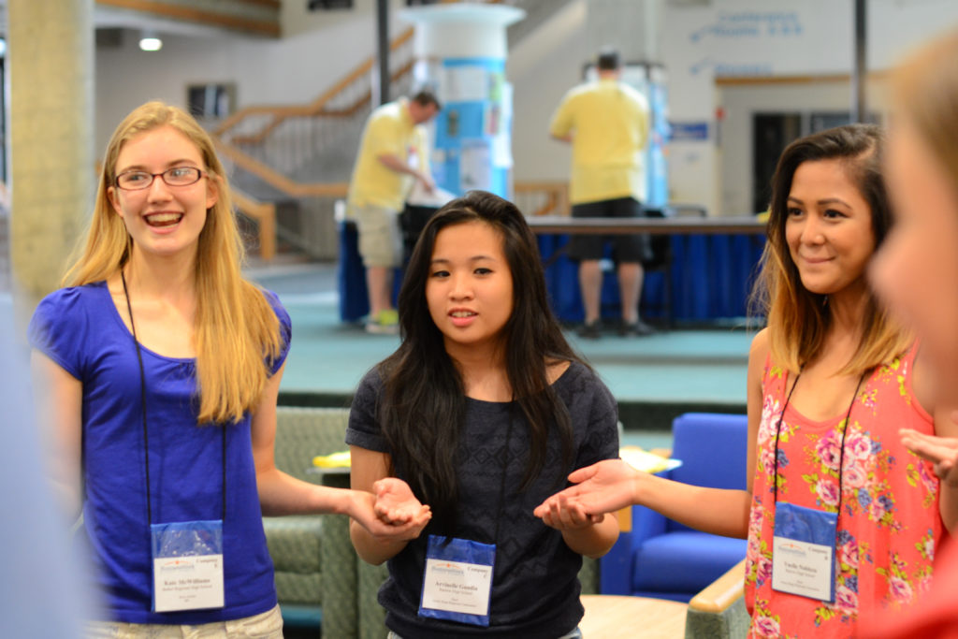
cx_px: 479
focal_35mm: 75
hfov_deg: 27.0
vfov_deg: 18.2
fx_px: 1996
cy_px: 320
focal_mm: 50
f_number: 2.2
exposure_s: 1/80
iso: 800
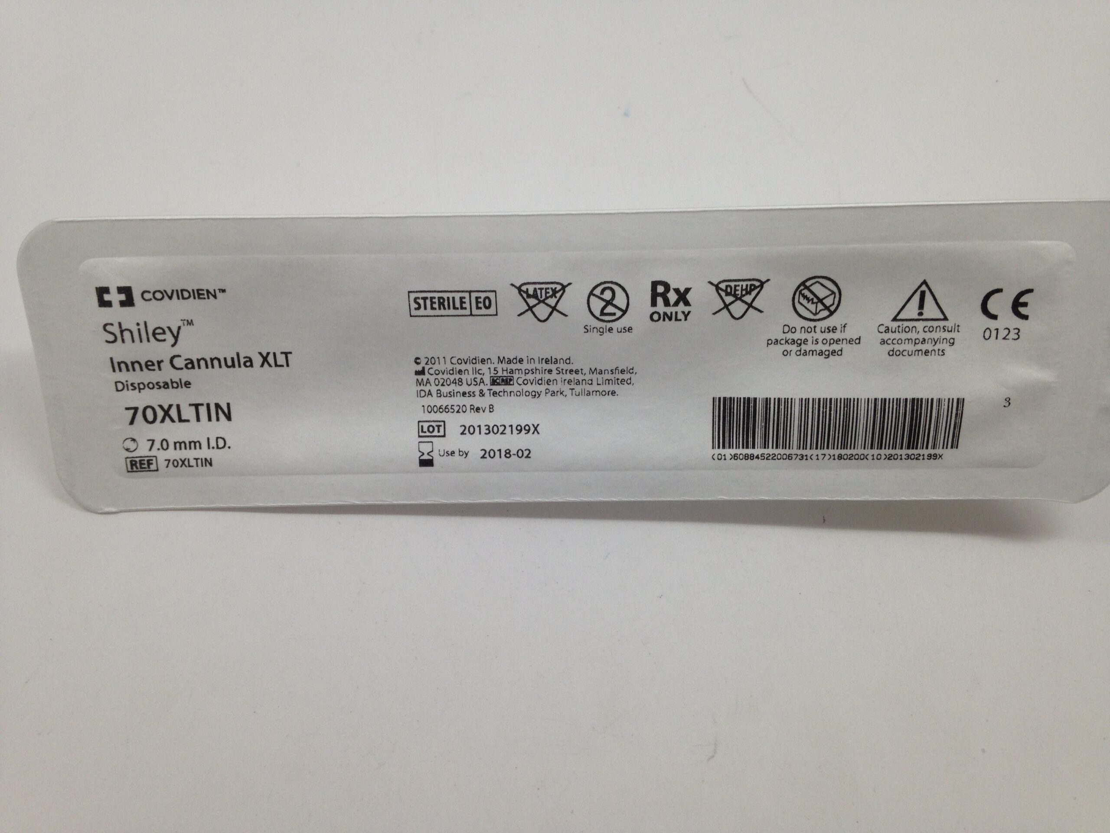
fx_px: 1058
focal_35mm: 33
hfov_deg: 55.4
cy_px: 416
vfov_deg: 42.9
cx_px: 555
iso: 50
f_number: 2.4
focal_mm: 4.12
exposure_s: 1/60
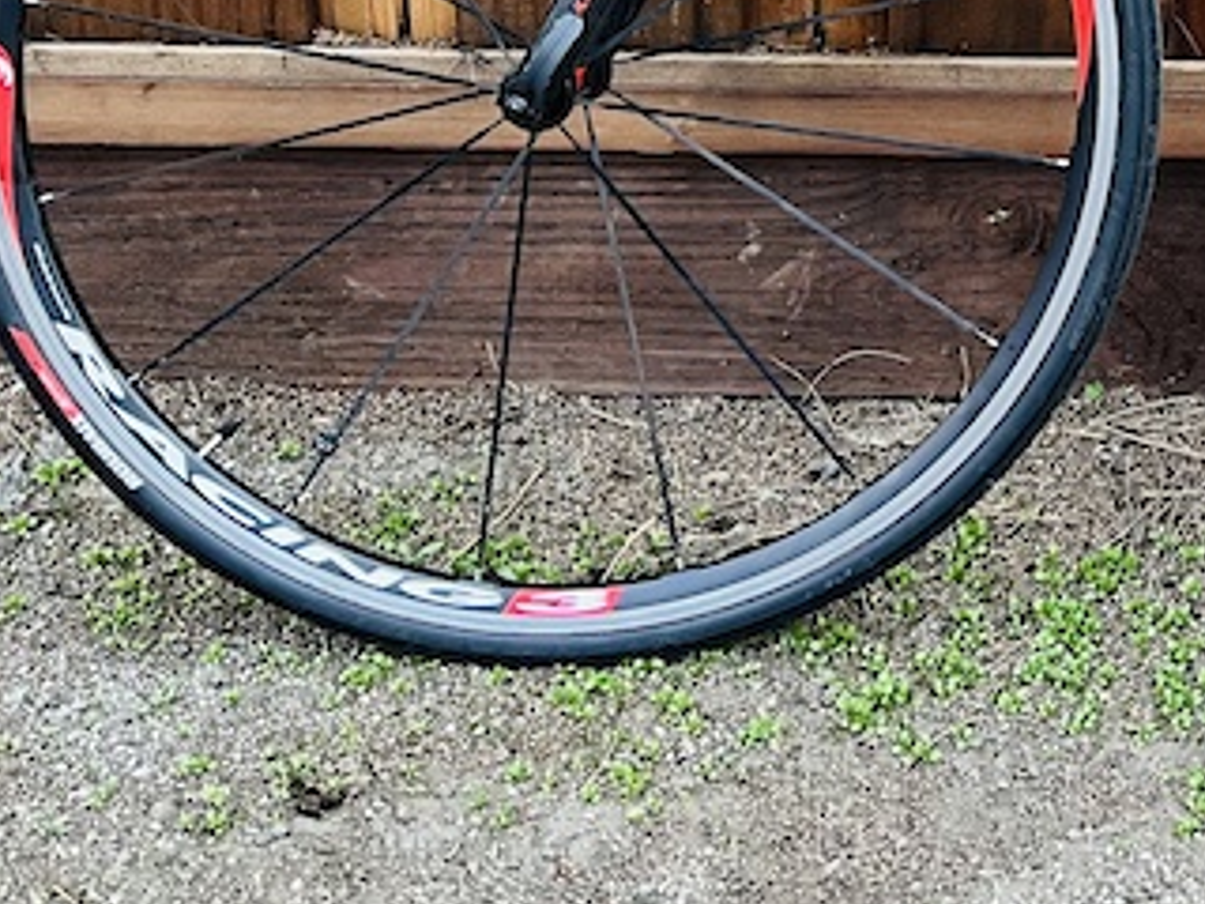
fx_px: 2263
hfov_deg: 26.9
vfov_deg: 20.9
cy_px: -203
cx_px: 1382
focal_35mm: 65
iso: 200
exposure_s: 1/60
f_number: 1.6
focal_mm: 5.1
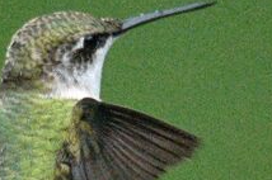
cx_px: 93
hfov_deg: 1.1
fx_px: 13564
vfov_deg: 0.8
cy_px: 216
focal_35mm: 1798
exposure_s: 1/2000
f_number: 7.1
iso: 16000
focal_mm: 600
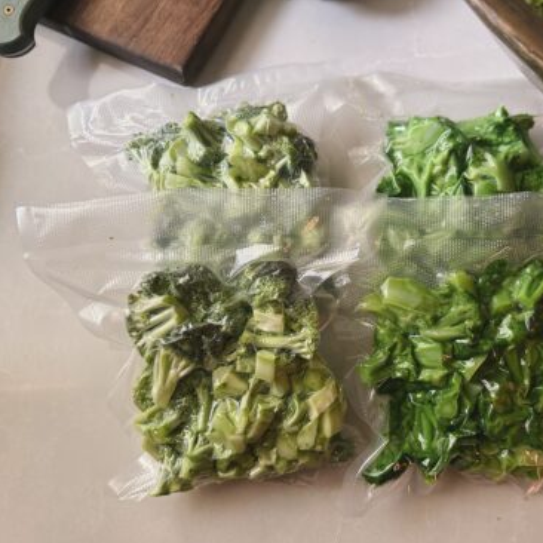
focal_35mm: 29
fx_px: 515
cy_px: 277
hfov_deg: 54.3
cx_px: 369
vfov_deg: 55.6
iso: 500
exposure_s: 1/60
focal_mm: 6.76
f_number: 1.78
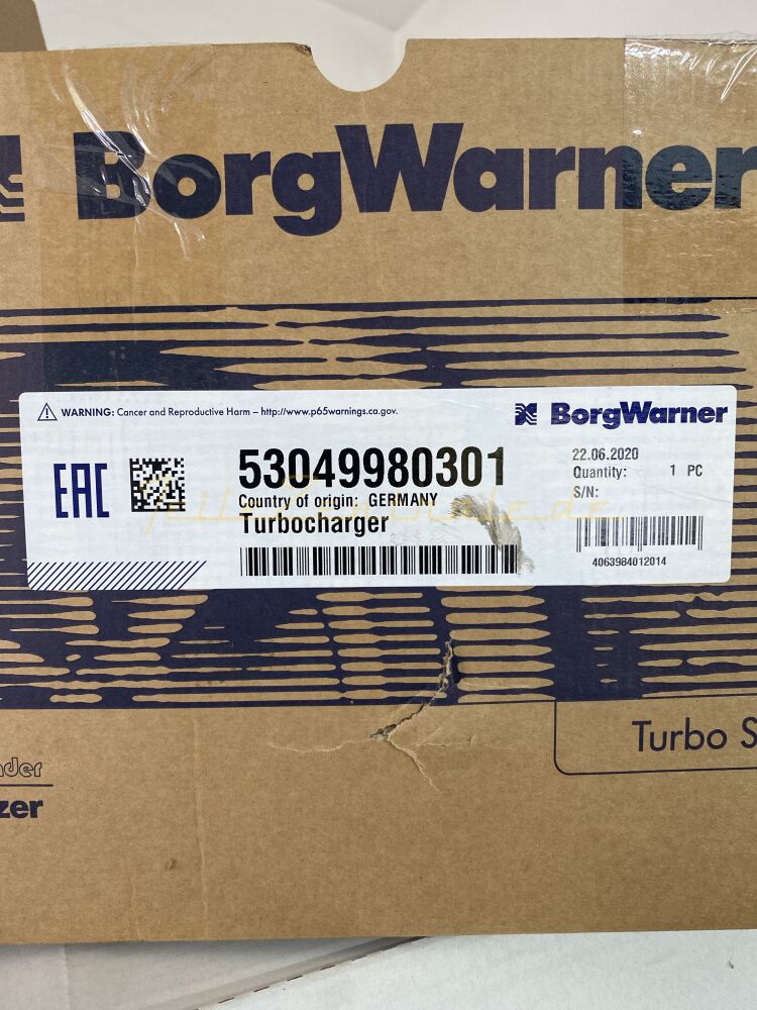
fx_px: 758
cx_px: 378
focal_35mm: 26
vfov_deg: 67.3
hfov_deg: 53.1
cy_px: 505
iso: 125
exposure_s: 1/50
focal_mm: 4.25
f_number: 1.8
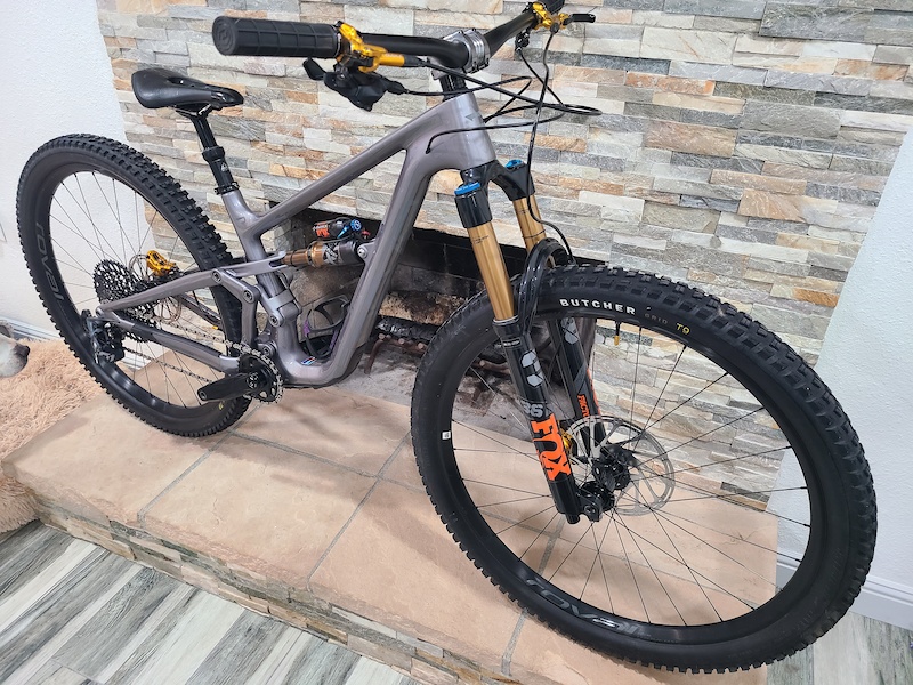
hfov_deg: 67.3
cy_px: 342
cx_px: 456
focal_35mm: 26
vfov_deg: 53.1
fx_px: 686
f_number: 1.8
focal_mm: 5.4
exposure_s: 1/40
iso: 320
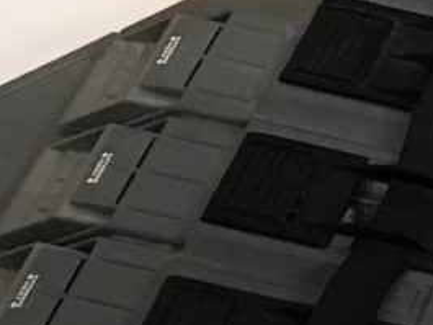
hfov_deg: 10.8
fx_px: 2027
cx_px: 940
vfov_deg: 9.1
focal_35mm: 162
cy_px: 374
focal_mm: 3.99
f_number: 1.8
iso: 50
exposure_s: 1/17
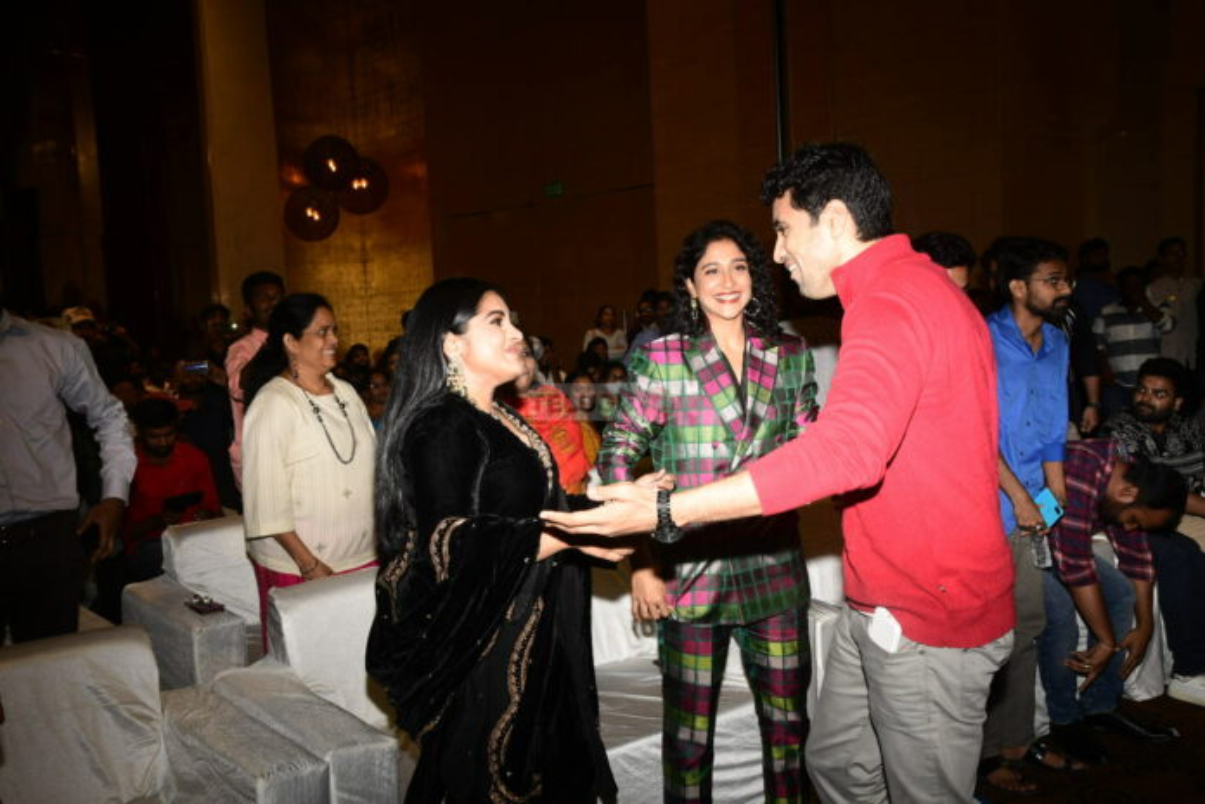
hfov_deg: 18.3
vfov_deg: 12.2
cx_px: 602
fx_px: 3749
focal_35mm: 112
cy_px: 402
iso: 1600
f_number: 13
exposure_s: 1/125
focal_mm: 112
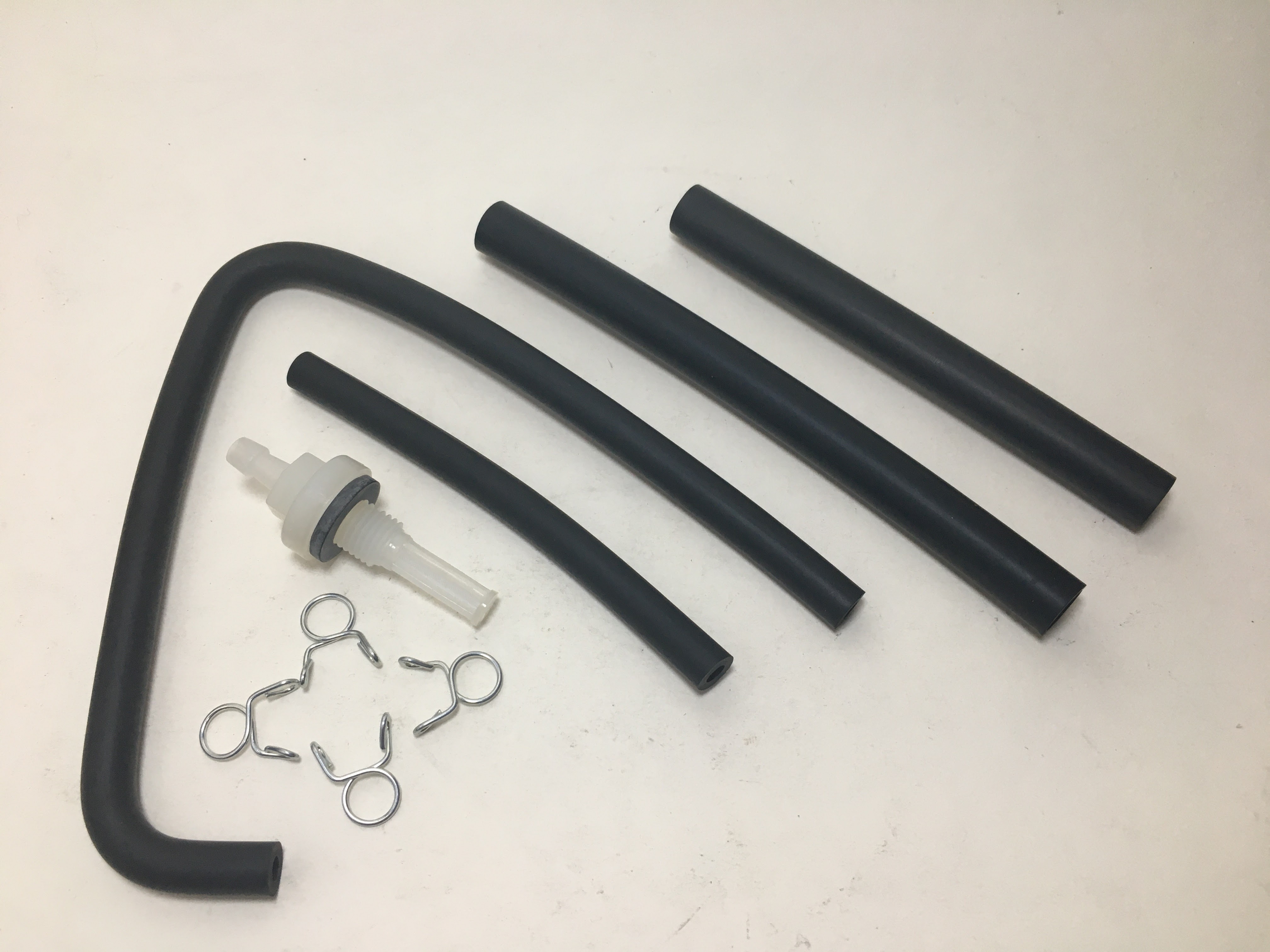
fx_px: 1064
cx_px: 635
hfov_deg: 61.7
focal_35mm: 29
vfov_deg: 48.2
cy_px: 476
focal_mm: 4.15
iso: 25
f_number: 2.2
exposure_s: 1/40
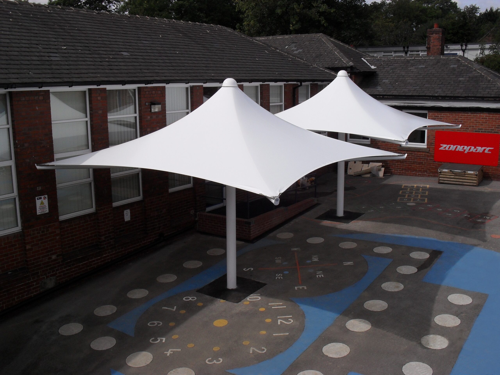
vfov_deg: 40.7
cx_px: 250
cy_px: 188
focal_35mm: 35
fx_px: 506
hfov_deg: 52.6
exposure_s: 1/350
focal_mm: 6.3
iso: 100
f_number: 8.4
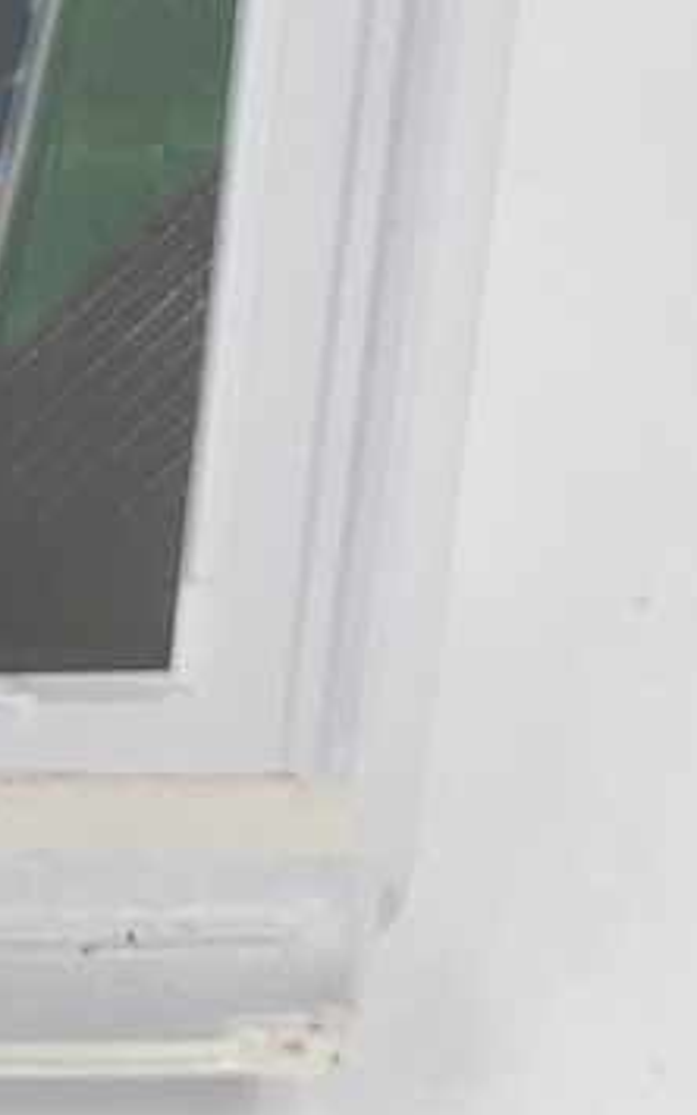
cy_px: -1564
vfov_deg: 11.6
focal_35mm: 149
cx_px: -741
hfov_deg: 8.3
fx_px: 4527
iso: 25
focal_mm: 4.25
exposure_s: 1/214
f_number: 1.8
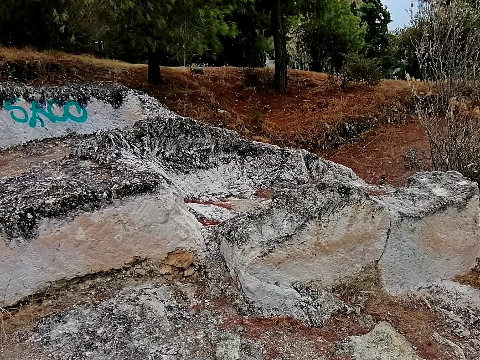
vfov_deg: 43.4
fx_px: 444
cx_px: 305
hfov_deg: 56.0
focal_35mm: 32
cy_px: 246
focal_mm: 2.84
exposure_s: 1/100
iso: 50
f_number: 2.4
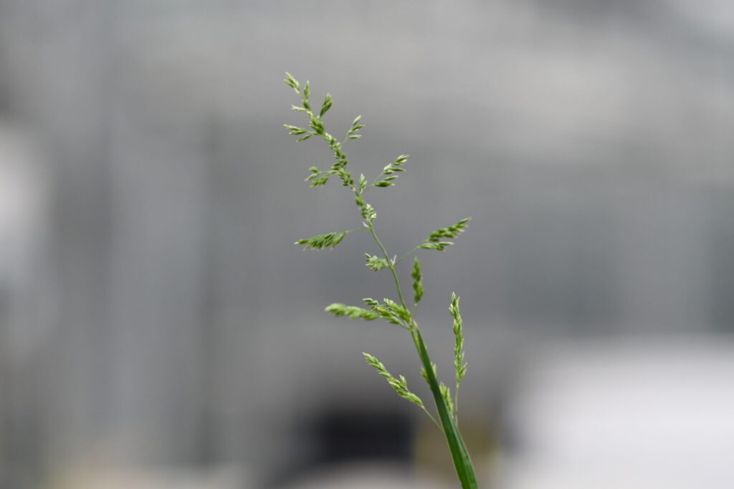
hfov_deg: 16.1
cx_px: 367
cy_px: 244
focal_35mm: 127
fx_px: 2590
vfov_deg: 10.8
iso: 400
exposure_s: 1/500
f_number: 5
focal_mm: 85
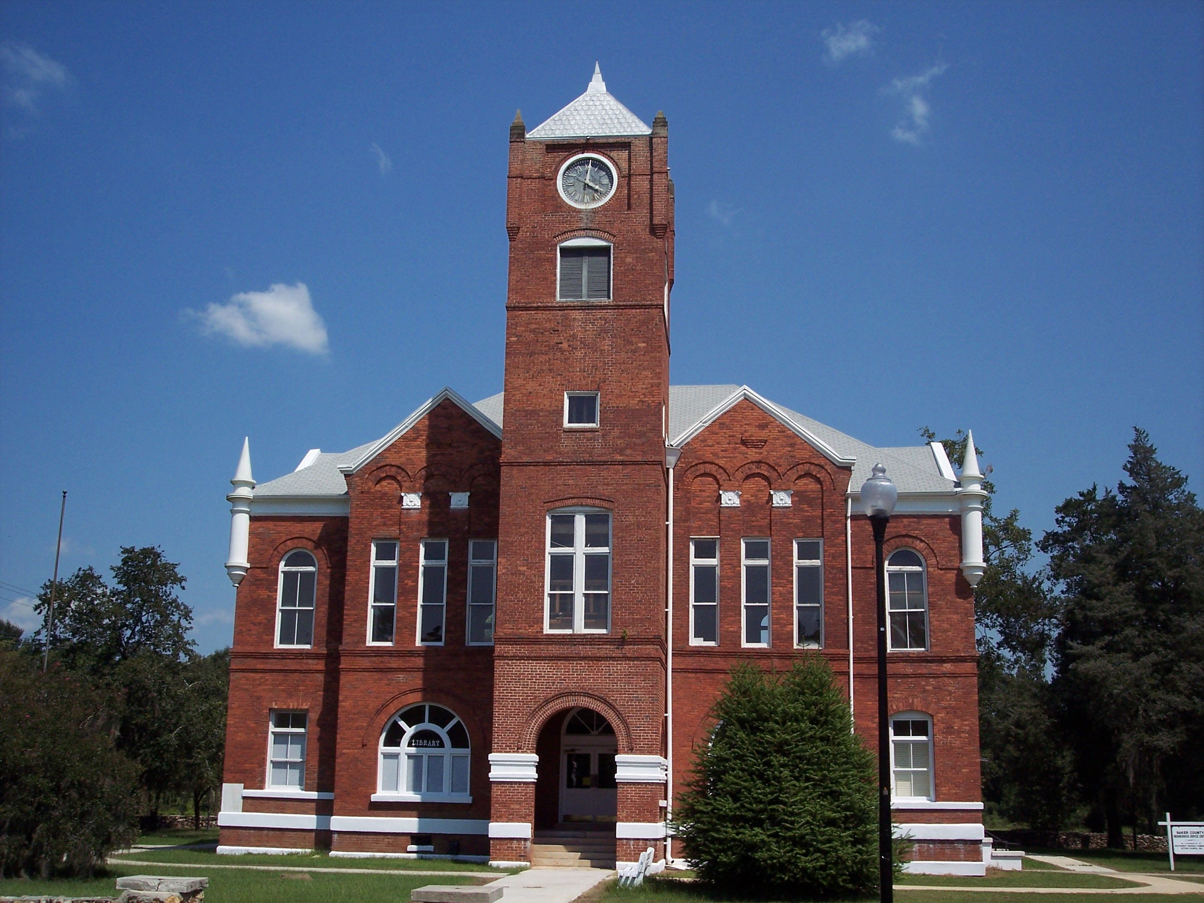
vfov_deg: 36.8
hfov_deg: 47.9
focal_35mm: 39
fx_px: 1356
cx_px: 602
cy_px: 452
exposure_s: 1/750
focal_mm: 8
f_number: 5.6
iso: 100
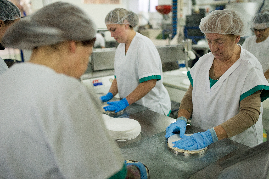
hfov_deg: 54.5
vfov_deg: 37.8
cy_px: 90
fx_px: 261
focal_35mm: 35
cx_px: 134
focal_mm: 35
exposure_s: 1/250
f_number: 2
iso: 2000
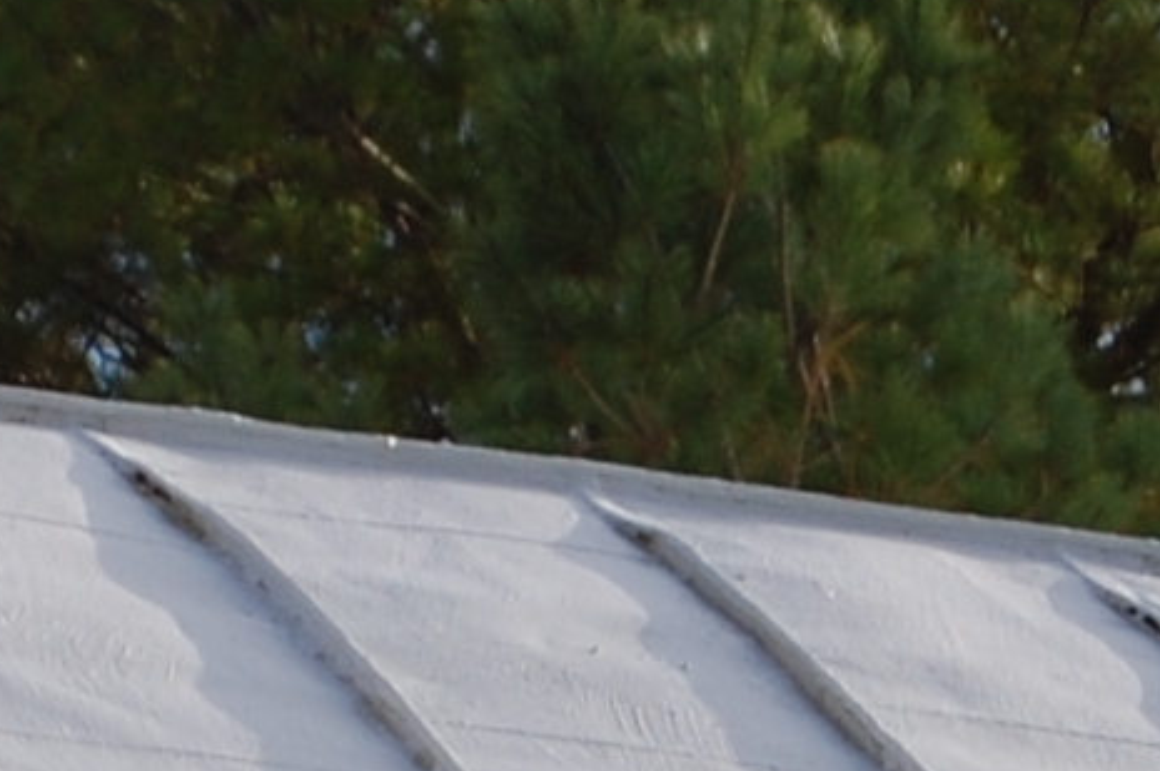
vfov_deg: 2.6
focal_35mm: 534
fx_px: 17196
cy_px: 981
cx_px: 541
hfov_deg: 3.9
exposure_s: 1/320
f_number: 9
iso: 200
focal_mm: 55
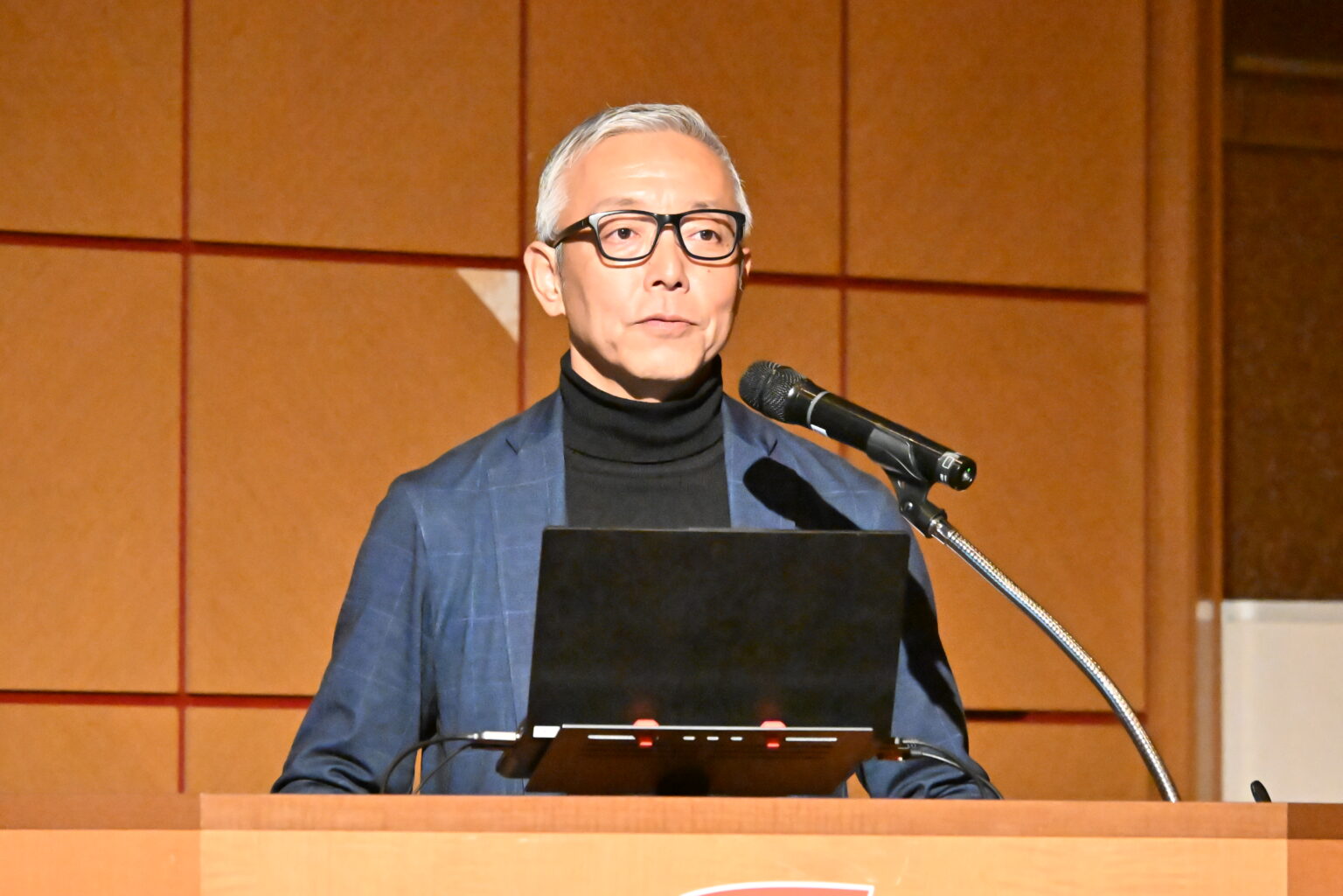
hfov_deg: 6.9
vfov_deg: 4.6
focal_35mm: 300
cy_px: 448
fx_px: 11191
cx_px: 672
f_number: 6.3
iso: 25600
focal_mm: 200
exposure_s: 1/160
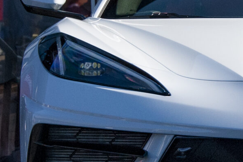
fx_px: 2901
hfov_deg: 4.8
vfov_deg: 3.2
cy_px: 101
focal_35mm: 430
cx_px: 315
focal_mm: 100
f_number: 10
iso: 1600
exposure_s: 1/1250
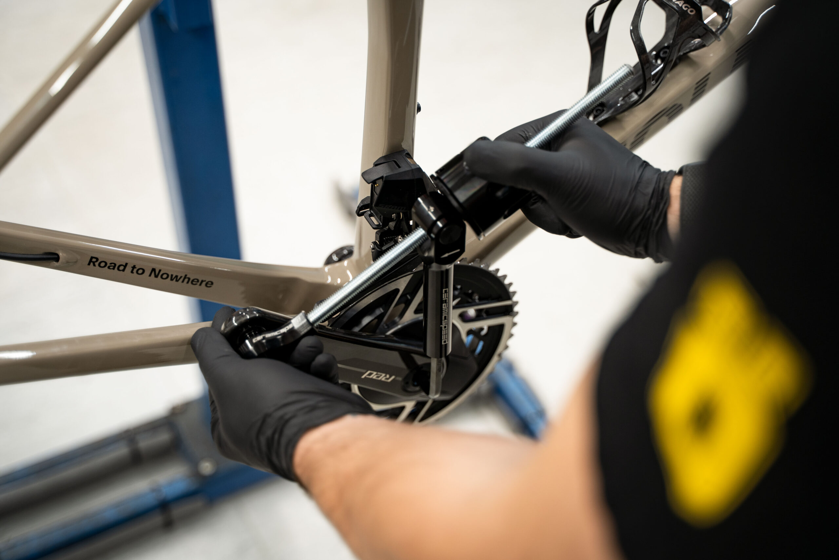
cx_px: 420
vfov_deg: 26.0
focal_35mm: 52
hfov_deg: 38.2
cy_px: 280
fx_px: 1212
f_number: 2.8
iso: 250
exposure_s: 1/50
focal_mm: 52
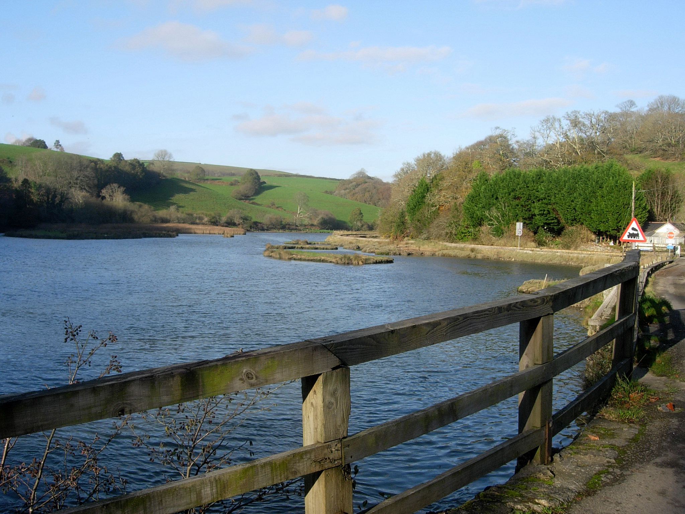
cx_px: 342
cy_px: 257
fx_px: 752
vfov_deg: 37.7
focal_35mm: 38
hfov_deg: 49.0
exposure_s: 1/373
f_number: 4.8
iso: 64
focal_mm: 7.8
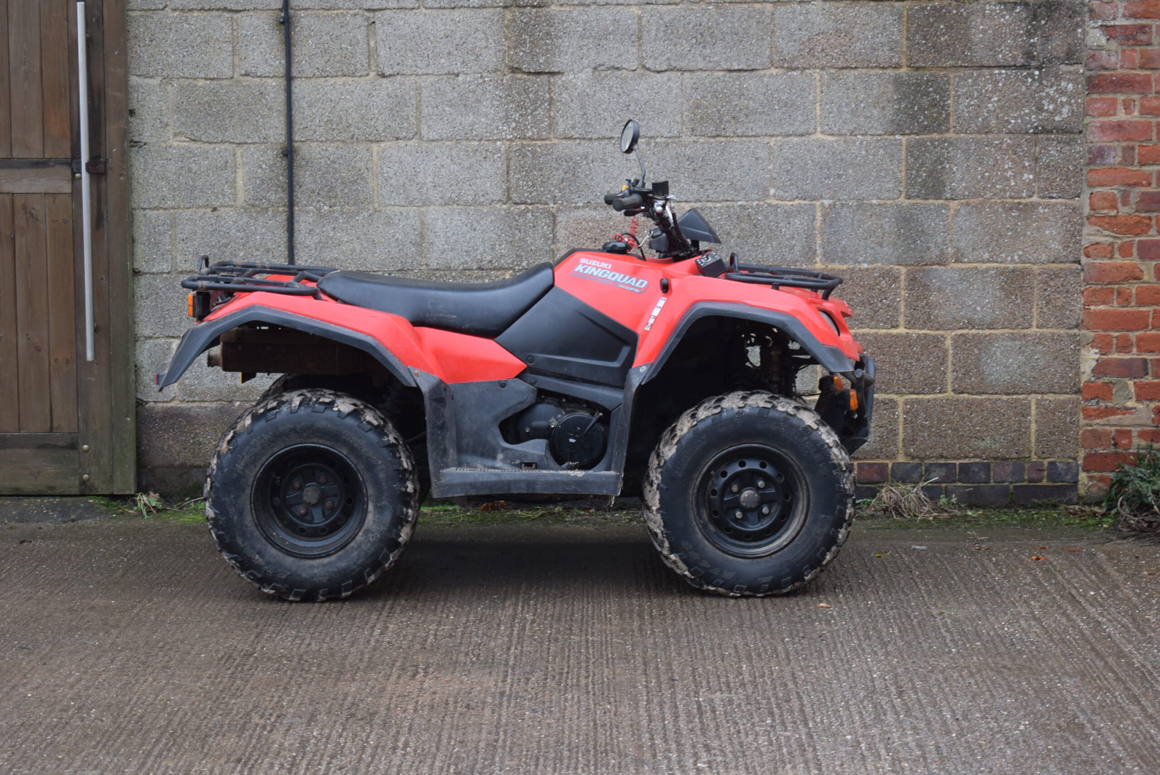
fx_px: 2322
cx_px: 580
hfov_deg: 28.1
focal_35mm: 72
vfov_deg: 19.0
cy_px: 388
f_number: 5.3
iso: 500
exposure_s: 1/60
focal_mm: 48
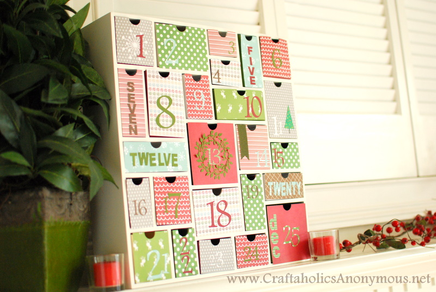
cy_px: 146
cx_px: 218
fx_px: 636
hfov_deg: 37.8
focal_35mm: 52
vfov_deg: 25.8
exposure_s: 1/50
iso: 800
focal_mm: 35
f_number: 2.2
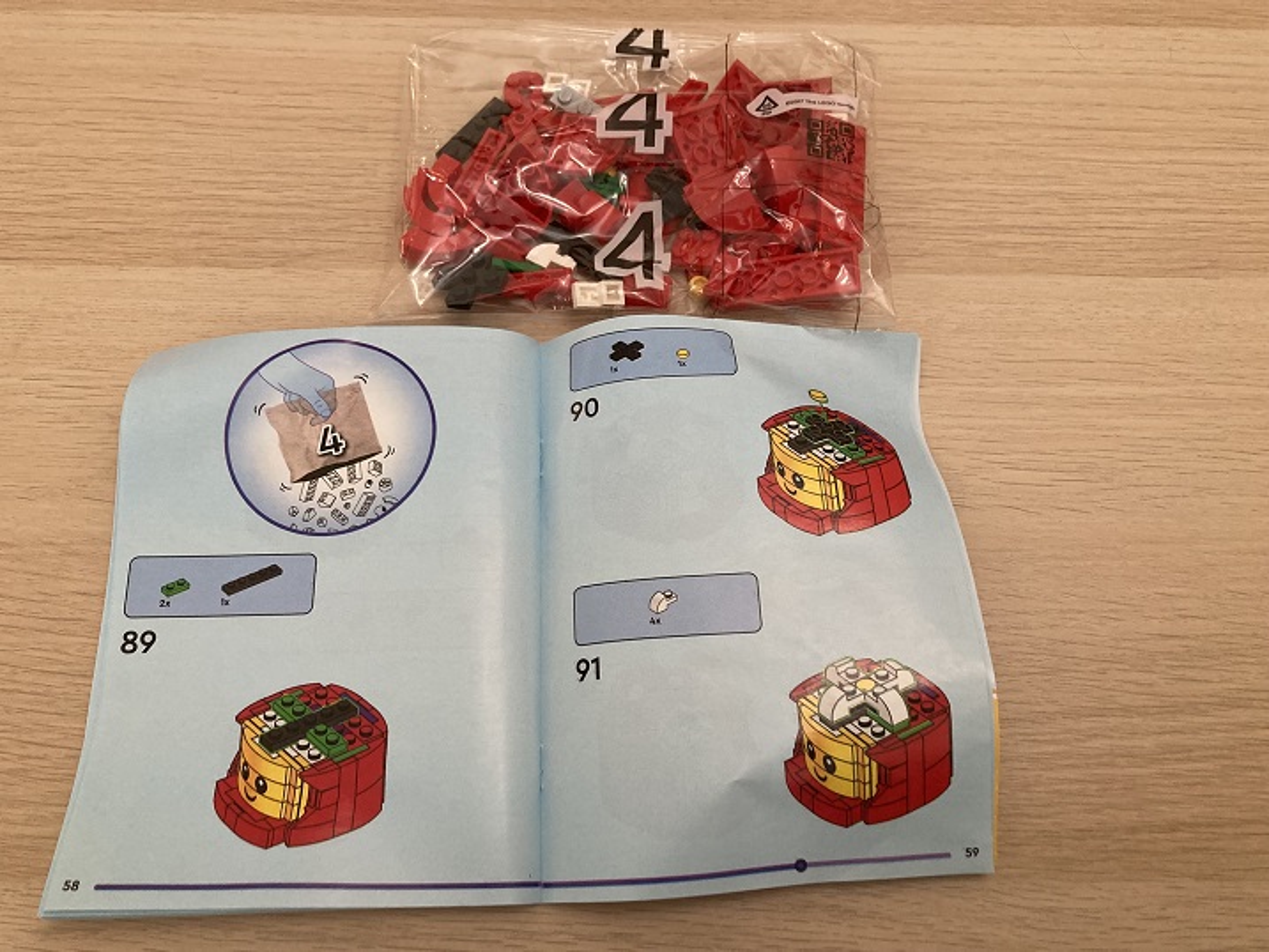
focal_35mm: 28
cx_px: 634
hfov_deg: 63.4
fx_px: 1027
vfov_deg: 49.8
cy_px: 476
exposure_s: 1/60
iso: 160
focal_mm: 3.99
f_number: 1.8
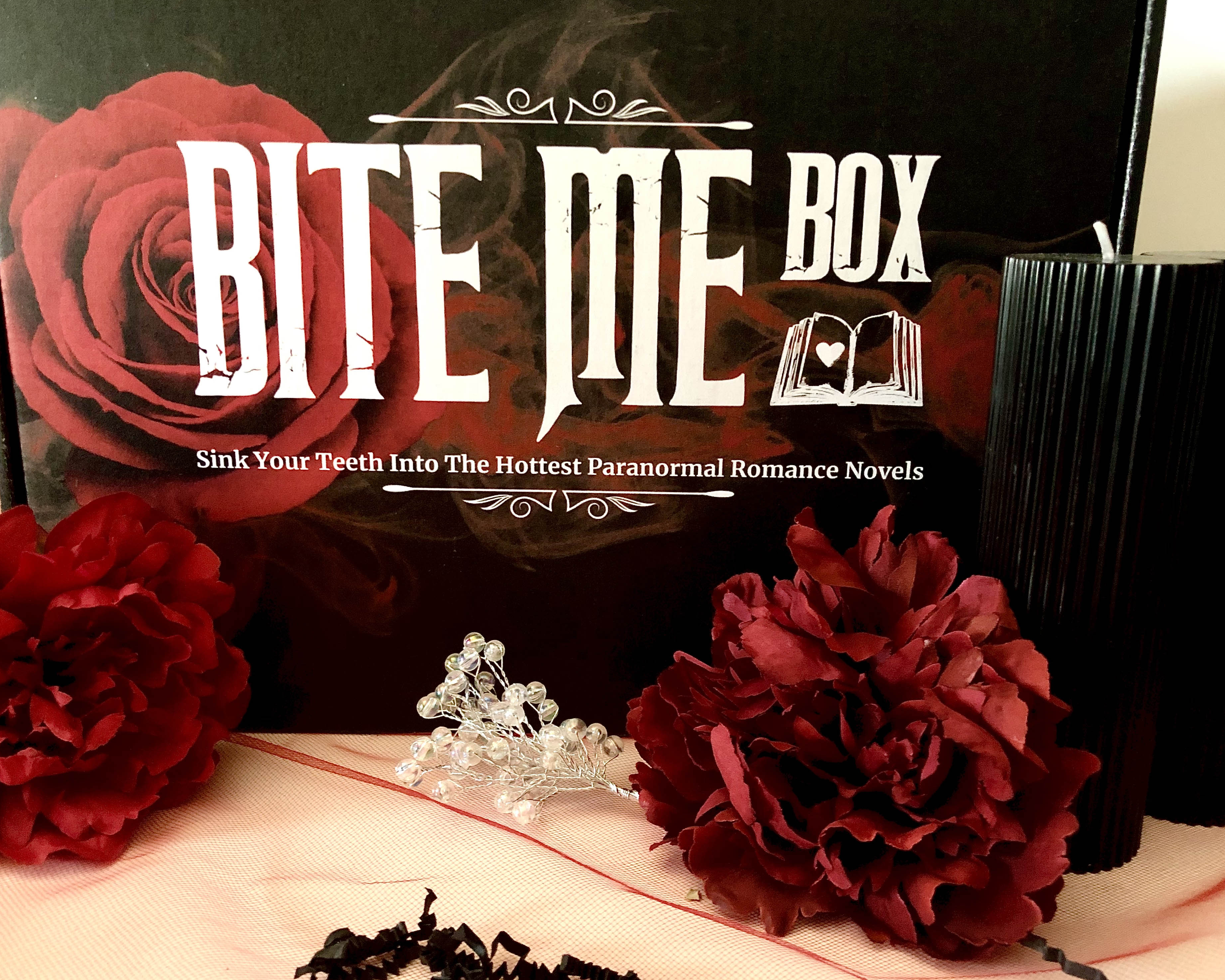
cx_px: 602
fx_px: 1088
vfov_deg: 48.5
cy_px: 492
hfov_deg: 58.8
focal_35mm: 30
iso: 80
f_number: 1.8
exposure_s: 1/6
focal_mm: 4
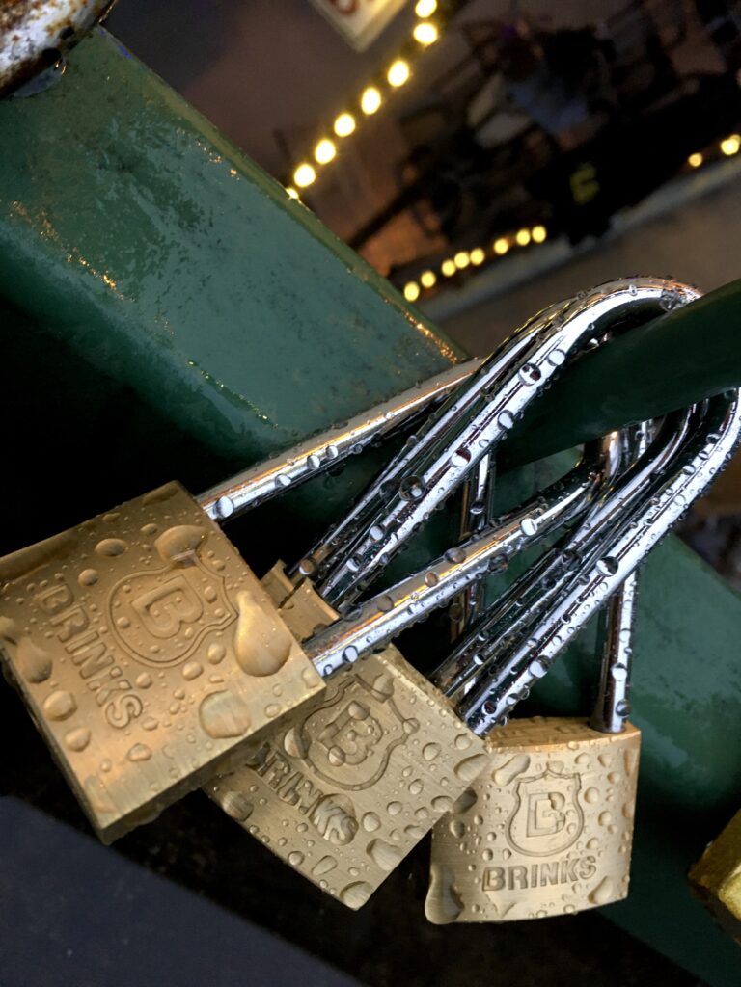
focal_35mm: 29
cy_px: 494
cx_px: 370
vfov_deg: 61.7
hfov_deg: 48.2
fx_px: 828
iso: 125
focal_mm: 4.15
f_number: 2.2
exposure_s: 1/30
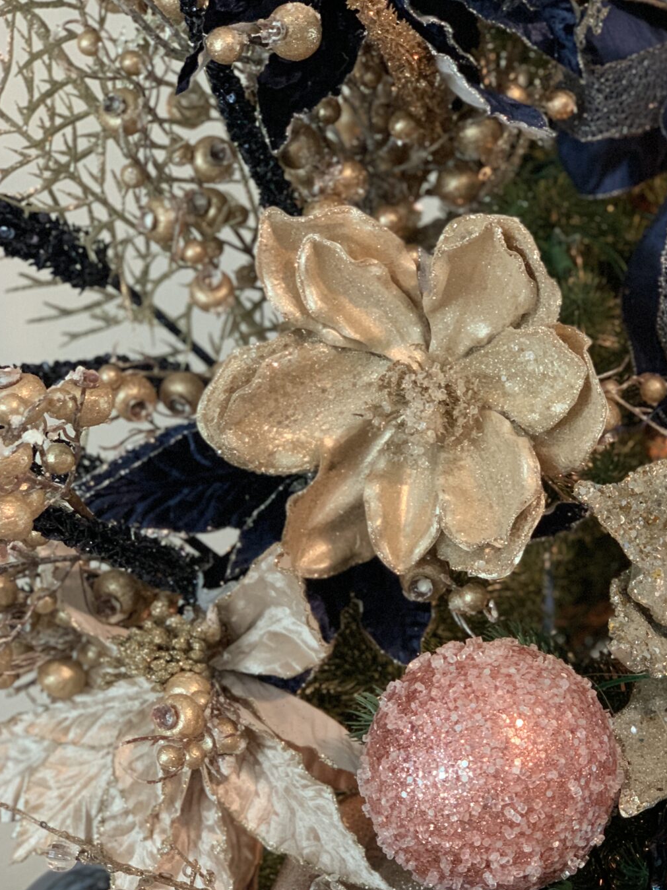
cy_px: 538
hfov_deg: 18.6
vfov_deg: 24.7
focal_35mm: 79
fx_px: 2030
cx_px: 470
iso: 320
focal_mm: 6
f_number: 2.4
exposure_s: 1/60
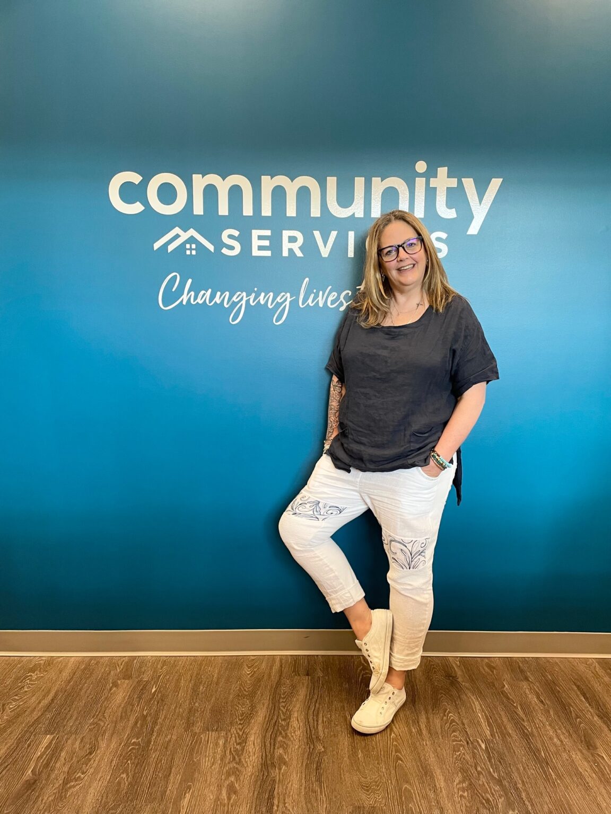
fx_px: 612
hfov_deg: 53.1
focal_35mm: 26
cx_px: 306
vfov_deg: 67.3
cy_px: 407
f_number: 1.6
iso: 250
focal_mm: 4.2
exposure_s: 1/60
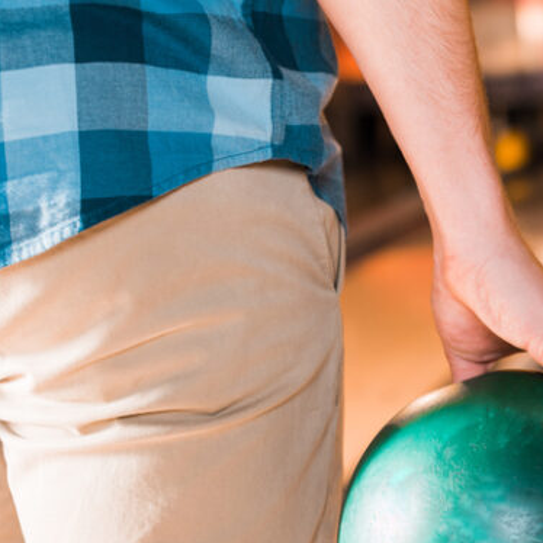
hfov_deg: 15.3
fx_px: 1934
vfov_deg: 15.9
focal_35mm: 109
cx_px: 672
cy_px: 407
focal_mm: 50
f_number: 3.5
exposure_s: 1/200
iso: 160
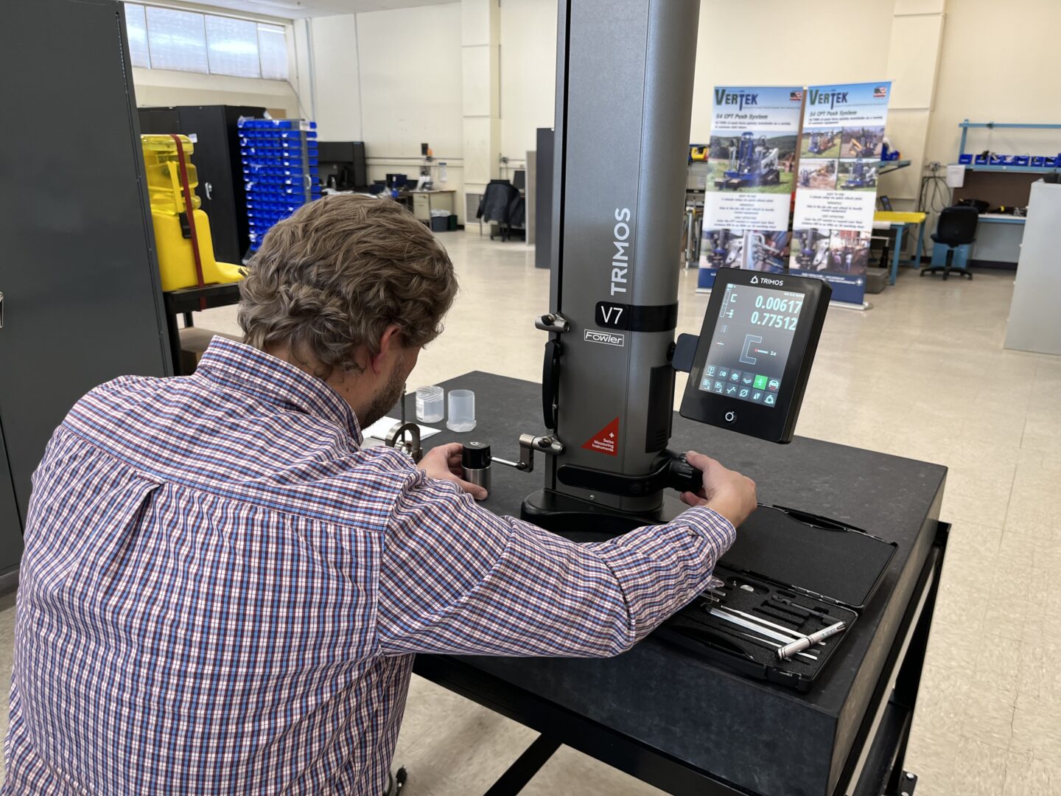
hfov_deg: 67.3
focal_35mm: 26
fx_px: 797
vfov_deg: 53.1
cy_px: 398
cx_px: 530
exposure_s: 1/60
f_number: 1.6
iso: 64
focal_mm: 5.1
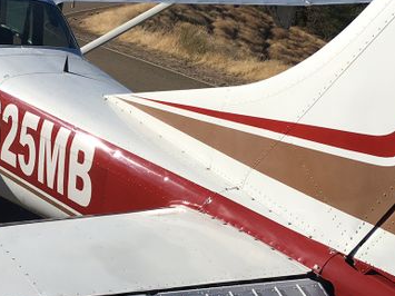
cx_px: 57
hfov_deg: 25.1
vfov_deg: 19.4
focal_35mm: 76
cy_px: 129
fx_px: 867
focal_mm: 4.15
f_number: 2.2
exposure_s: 1/3344
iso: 25
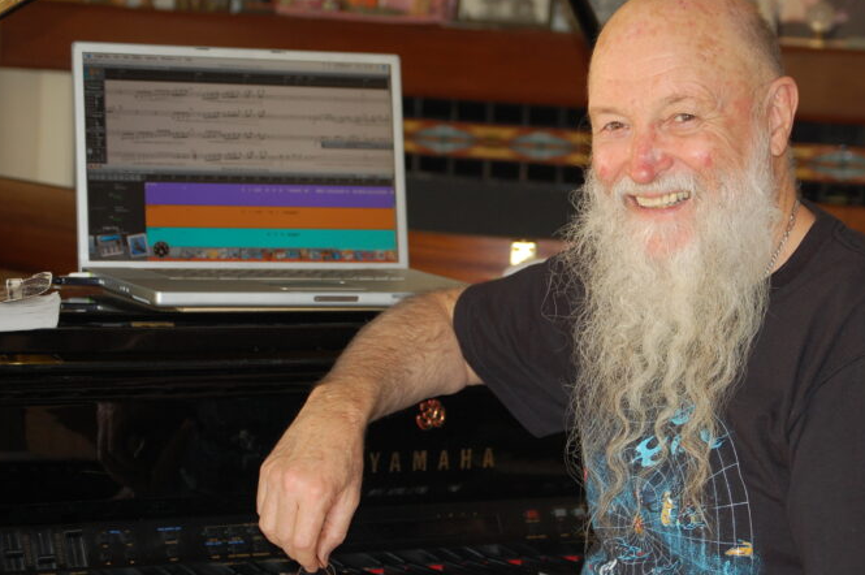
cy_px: 288
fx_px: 2463
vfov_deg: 13.3
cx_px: 485
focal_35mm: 103
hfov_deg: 19.9
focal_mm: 55
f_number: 4
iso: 400
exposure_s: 1/60
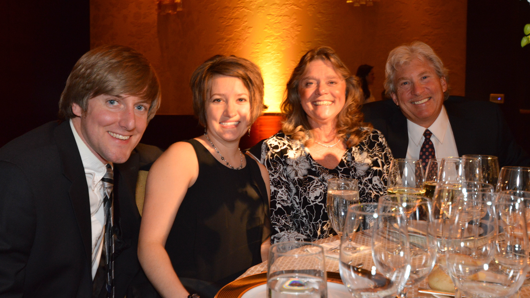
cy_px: 140
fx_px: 534
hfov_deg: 52.8
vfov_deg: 31.2
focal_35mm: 38
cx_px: 264
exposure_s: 1/13
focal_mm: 24
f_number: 4.5
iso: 800
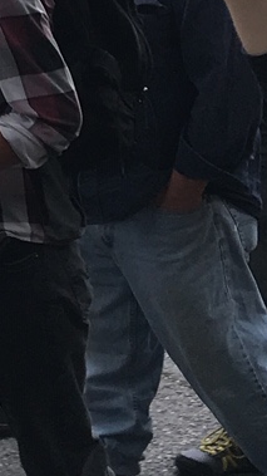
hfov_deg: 6.2
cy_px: -183
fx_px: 2116
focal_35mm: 168
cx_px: -742
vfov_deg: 12.3
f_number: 2.2
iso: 25
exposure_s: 1/130
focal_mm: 4.15
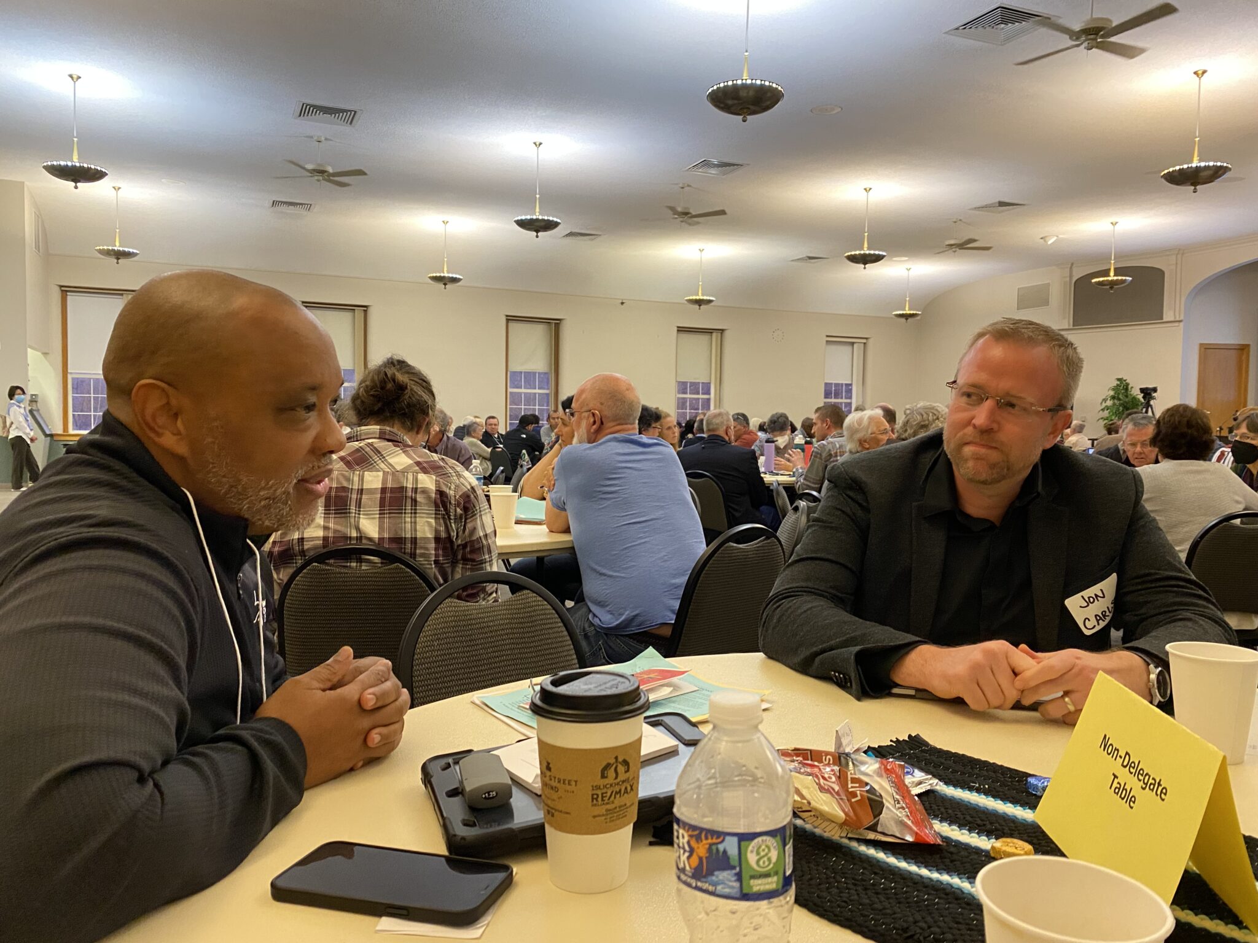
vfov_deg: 53.1
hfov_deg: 67.3
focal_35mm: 26
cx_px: 629
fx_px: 945
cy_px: 472
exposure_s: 1/60
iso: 400
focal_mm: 4.25
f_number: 1.8
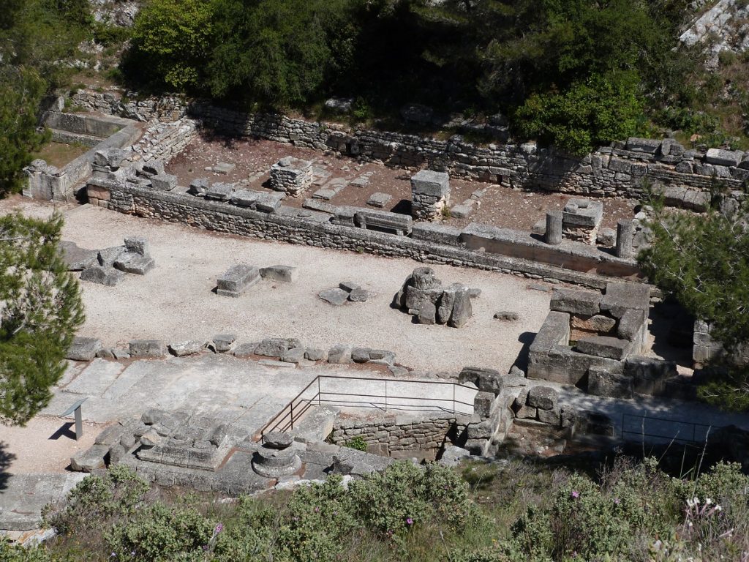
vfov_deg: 16.8
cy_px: 281
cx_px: 374
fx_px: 1904
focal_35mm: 88
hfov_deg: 22.3
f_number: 5.6
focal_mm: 15.8
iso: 100
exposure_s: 1/640
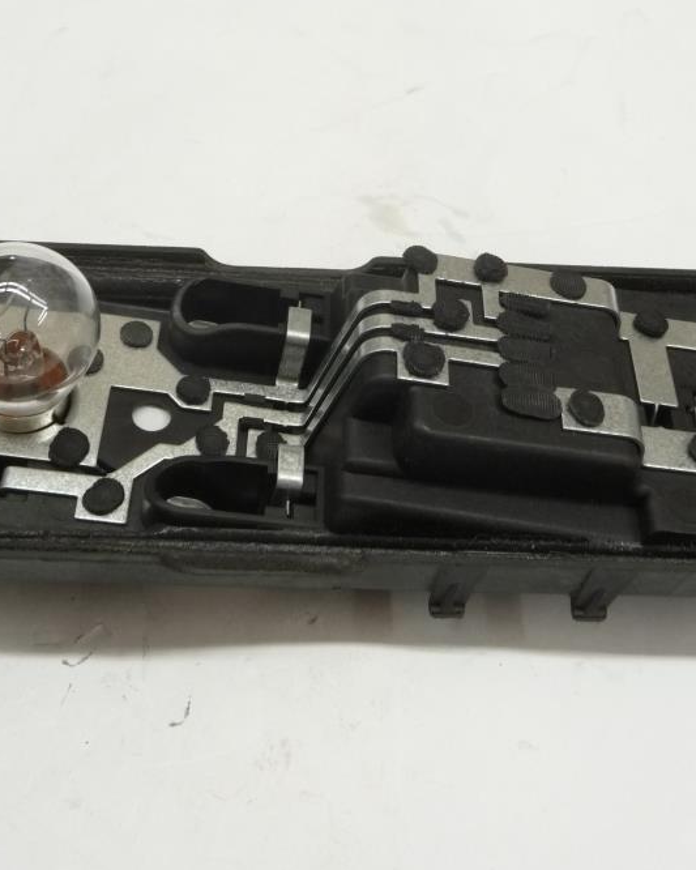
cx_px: 383
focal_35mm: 42
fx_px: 1081
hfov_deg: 35.7
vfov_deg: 43.7
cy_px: 384
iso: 200
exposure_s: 1/30
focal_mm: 4.7
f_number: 3.3
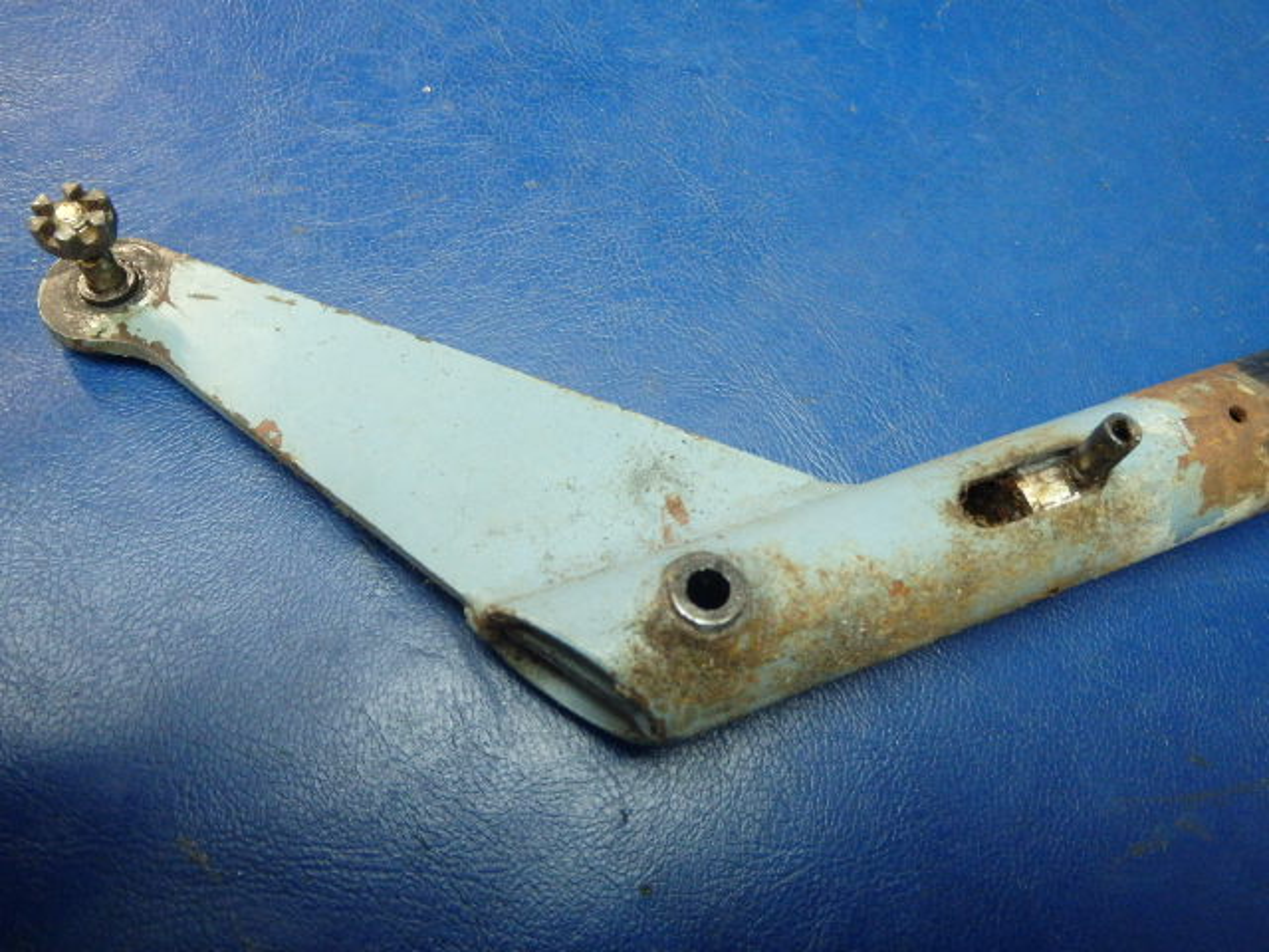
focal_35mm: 28
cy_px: 476
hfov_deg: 63.4
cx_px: 634
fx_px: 1026
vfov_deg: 49.7
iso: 640
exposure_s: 1/30
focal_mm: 5
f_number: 3.9
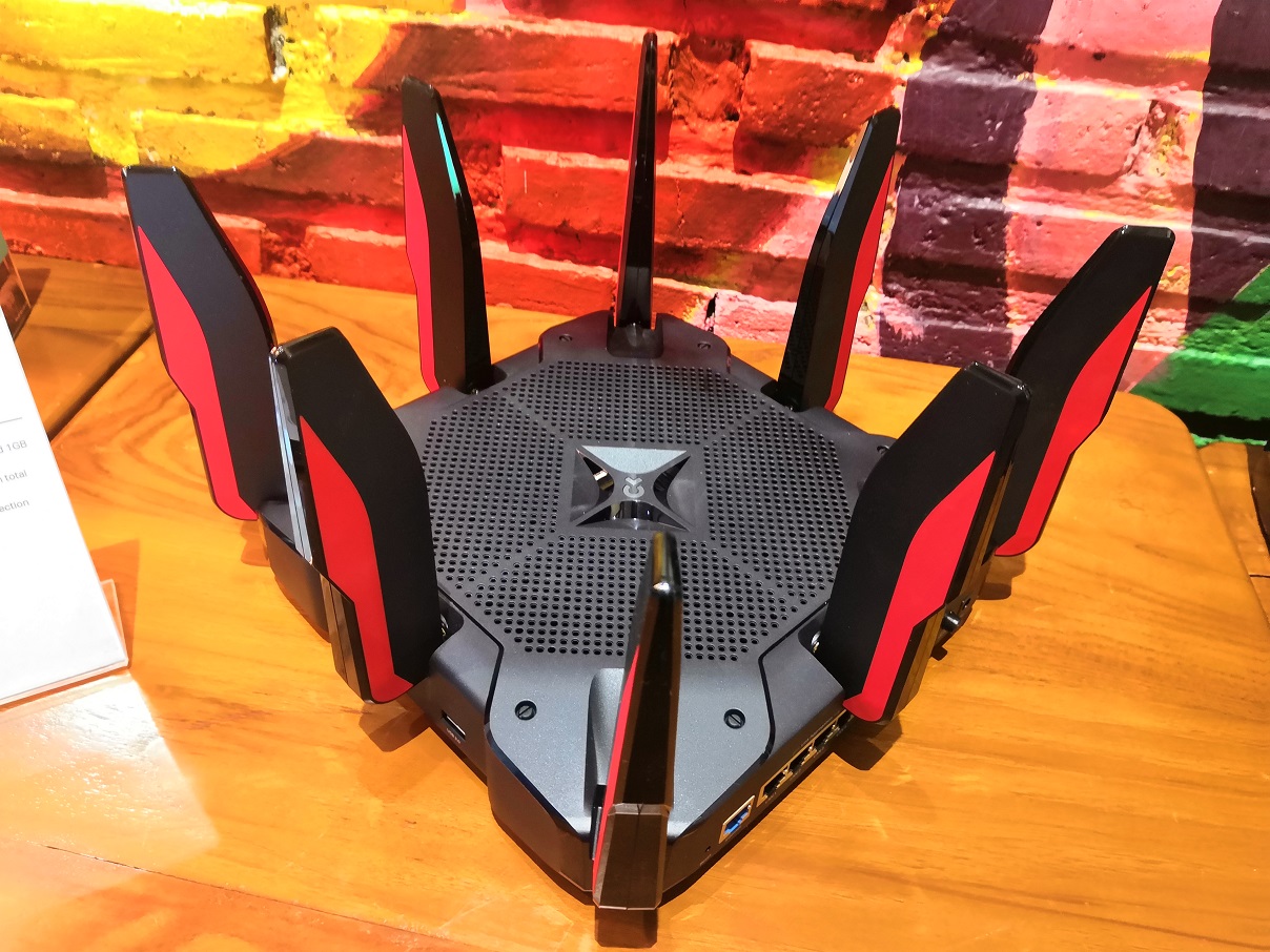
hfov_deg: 65.3
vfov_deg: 51.4
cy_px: 476
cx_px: 635
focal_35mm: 27
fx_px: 991
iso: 640
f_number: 1.8
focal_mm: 3.95
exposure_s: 1/16.7
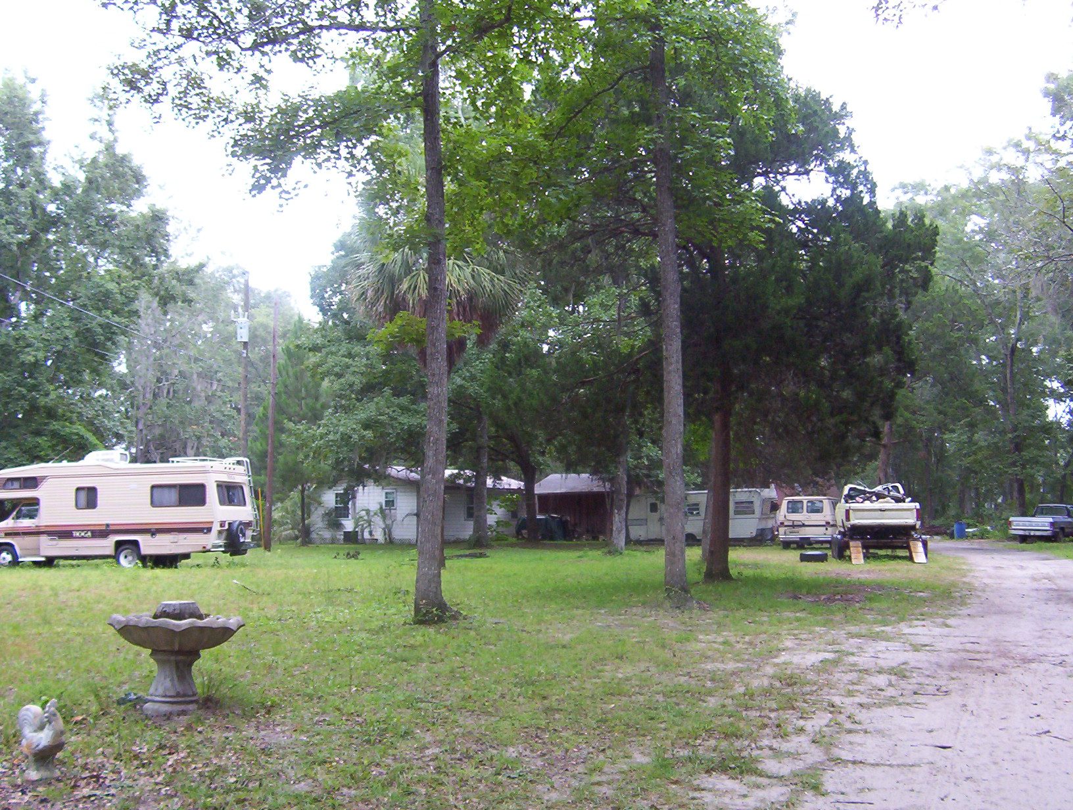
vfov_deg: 39.8
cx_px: 536
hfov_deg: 51.2
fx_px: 1119
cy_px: 405
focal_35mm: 36
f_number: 2.76
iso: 100
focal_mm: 5.54
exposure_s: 1/117
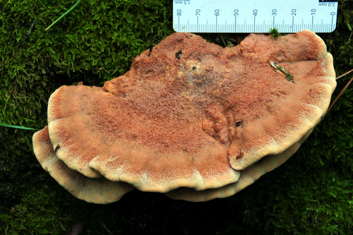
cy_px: 118
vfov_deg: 13.4
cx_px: 176
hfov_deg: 20.0
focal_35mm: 102
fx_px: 999
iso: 200
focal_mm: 68
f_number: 8
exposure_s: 1/80
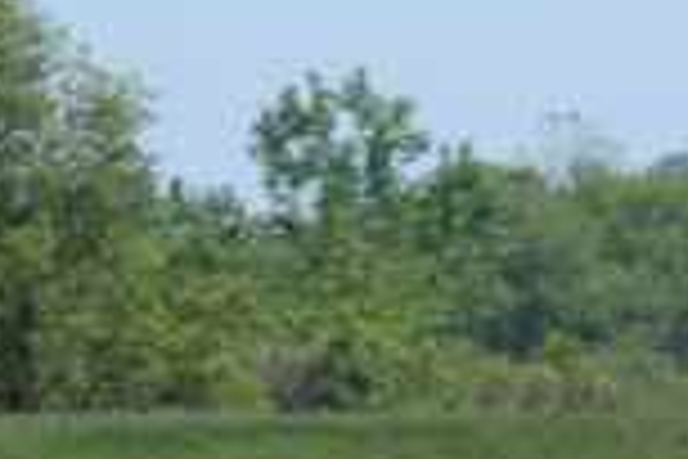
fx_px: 26964
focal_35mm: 1411
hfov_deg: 1.5
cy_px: 670
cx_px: 544
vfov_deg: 1.0
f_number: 8
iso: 200
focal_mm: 300
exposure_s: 1/640
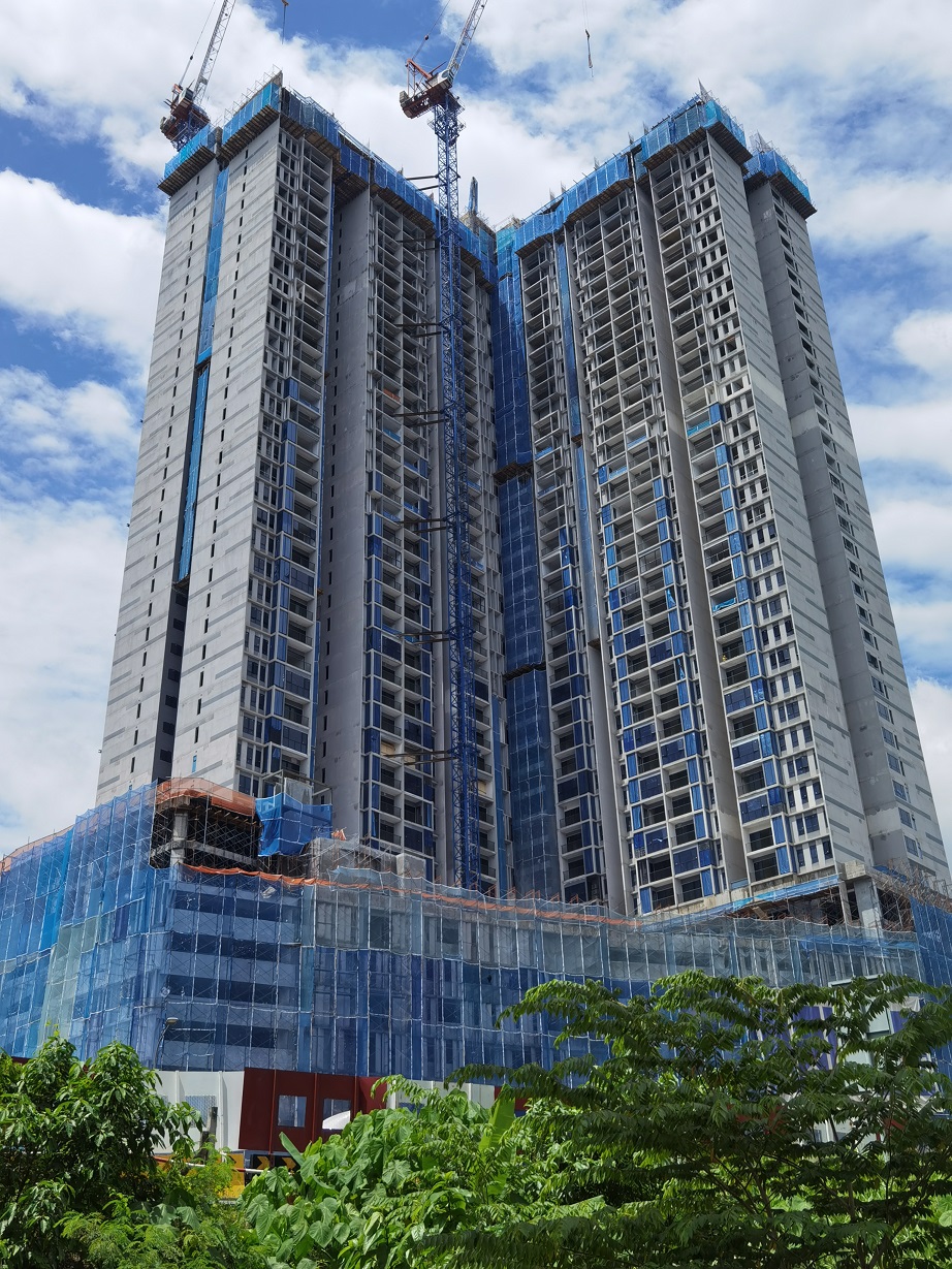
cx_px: 476
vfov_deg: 52.6
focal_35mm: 35
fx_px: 1283
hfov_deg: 40.7
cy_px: 634
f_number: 1.9
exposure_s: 1/8264
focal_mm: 6.71
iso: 50
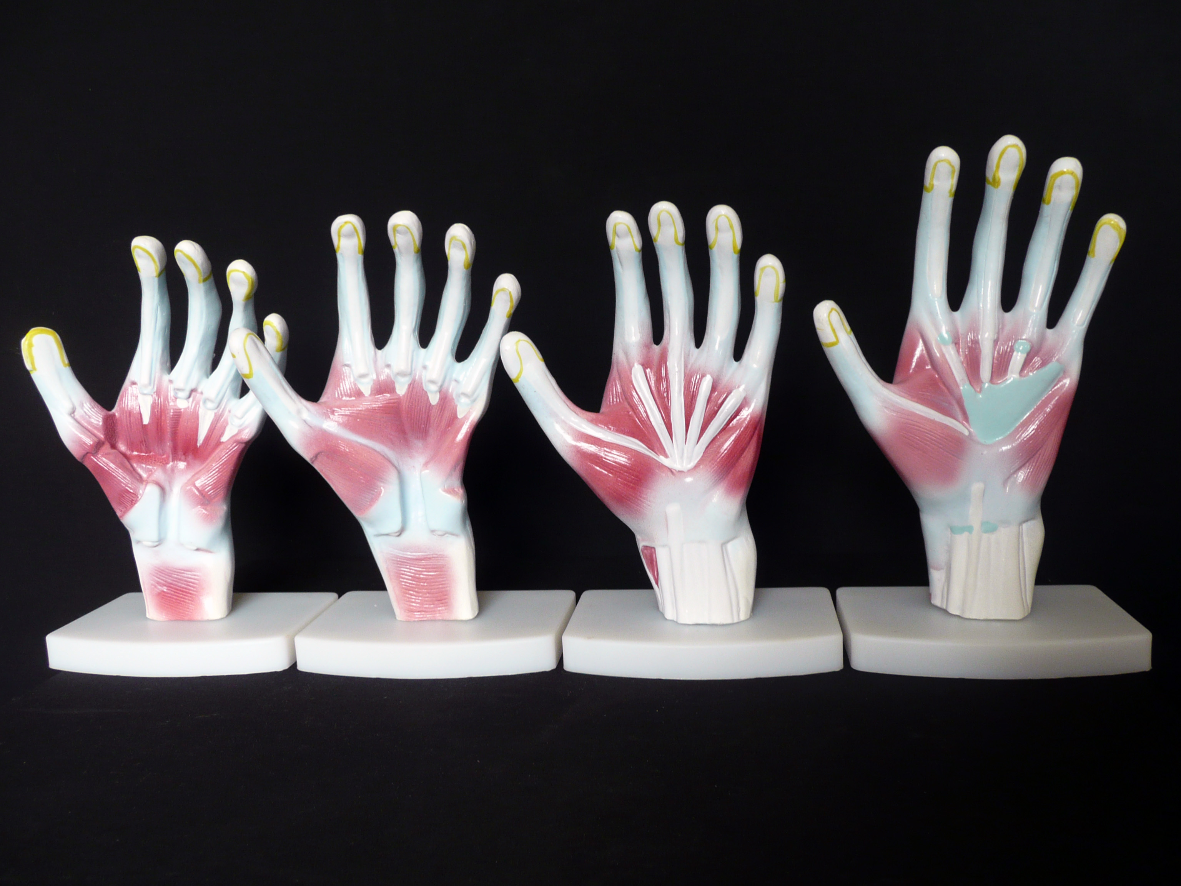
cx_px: 590
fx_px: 1024
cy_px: 443
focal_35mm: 30
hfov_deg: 60.0
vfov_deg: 46.8
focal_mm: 4.9
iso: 160
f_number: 3.4
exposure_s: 1/30
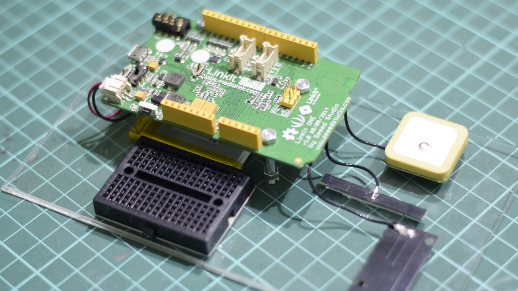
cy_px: 158
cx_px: 268
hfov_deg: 23.4
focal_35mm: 91
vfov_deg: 13.3
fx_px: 1250
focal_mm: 50
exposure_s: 1/200
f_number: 1.8
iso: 400
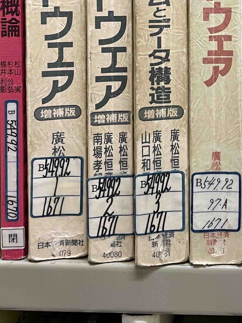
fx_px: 569
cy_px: 12
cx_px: 241
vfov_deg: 29.9
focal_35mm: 61
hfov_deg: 23.1
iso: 80
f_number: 1.6
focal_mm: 4.2
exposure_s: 1/50
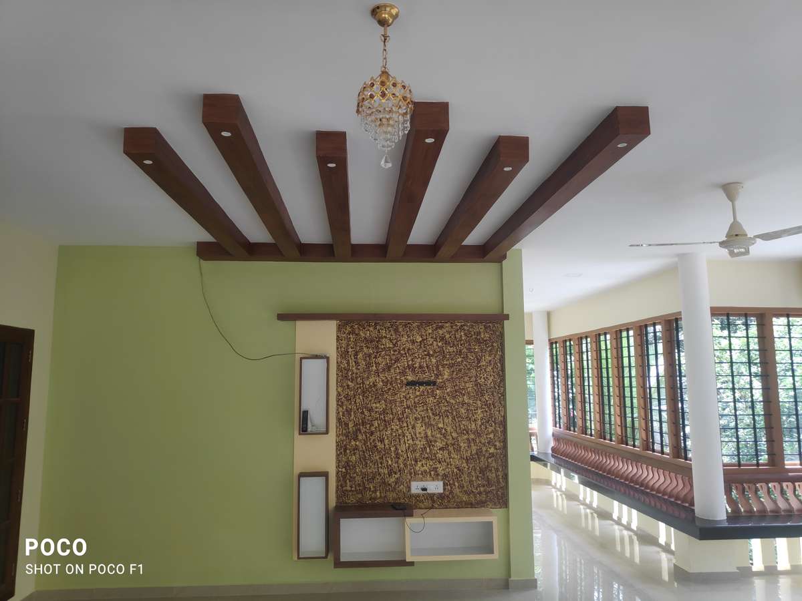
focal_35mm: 20
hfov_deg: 81.7
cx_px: 401
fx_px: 463
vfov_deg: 66.0
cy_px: 300
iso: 100
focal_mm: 3.94
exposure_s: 1/103
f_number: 1.9
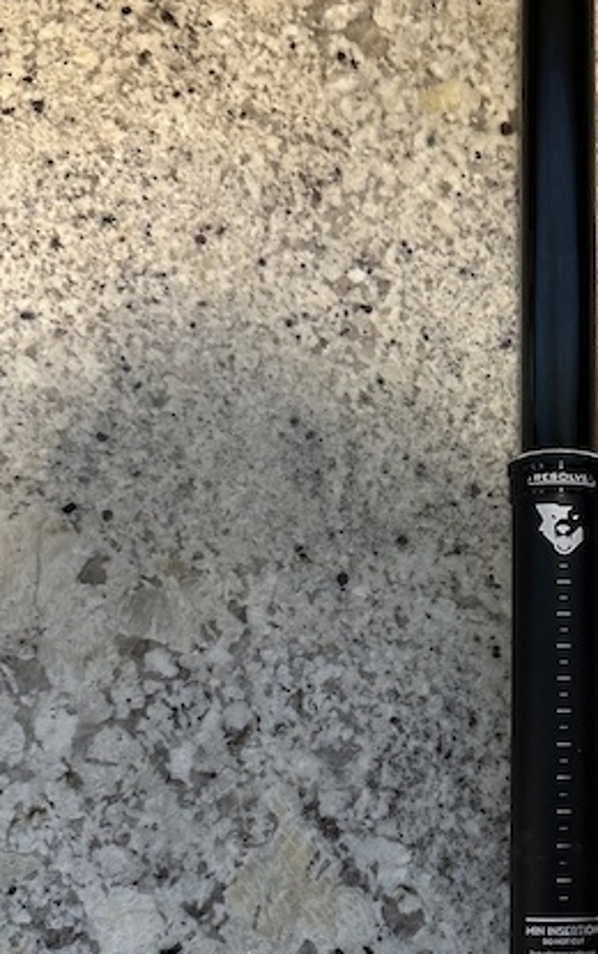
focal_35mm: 49
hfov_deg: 25.1
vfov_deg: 40.7
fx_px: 1276
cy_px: 595
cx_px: 596
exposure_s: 1/60
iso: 320
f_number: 1.78
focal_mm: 6.86
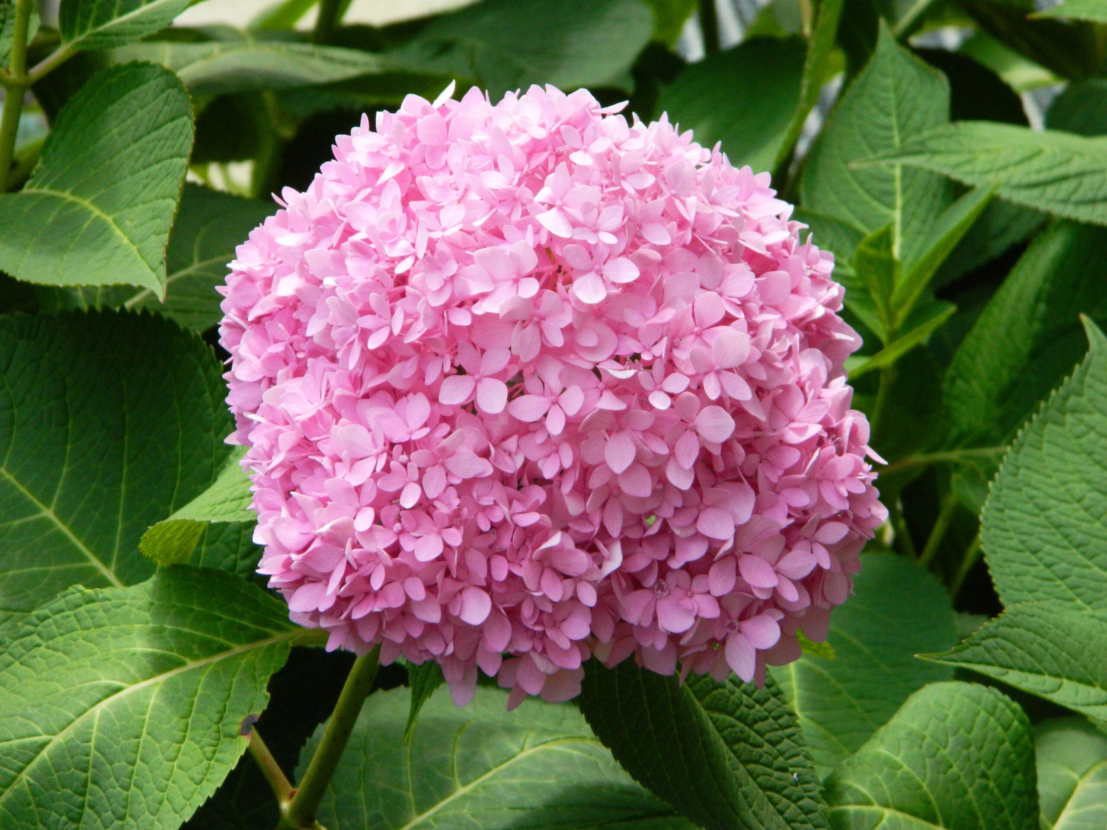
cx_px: 554
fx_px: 7067
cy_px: 415
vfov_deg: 6.7
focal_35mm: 221
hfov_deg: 9.0
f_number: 5.4
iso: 220
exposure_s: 1/400
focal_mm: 39.7
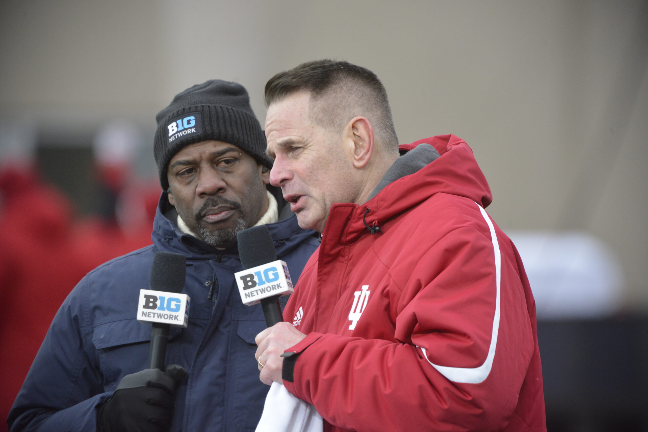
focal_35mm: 400
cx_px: 324
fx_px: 7202
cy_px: 216
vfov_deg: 3.4
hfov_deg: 5.2
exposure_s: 1/1600
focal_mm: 400
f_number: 5
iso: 3200
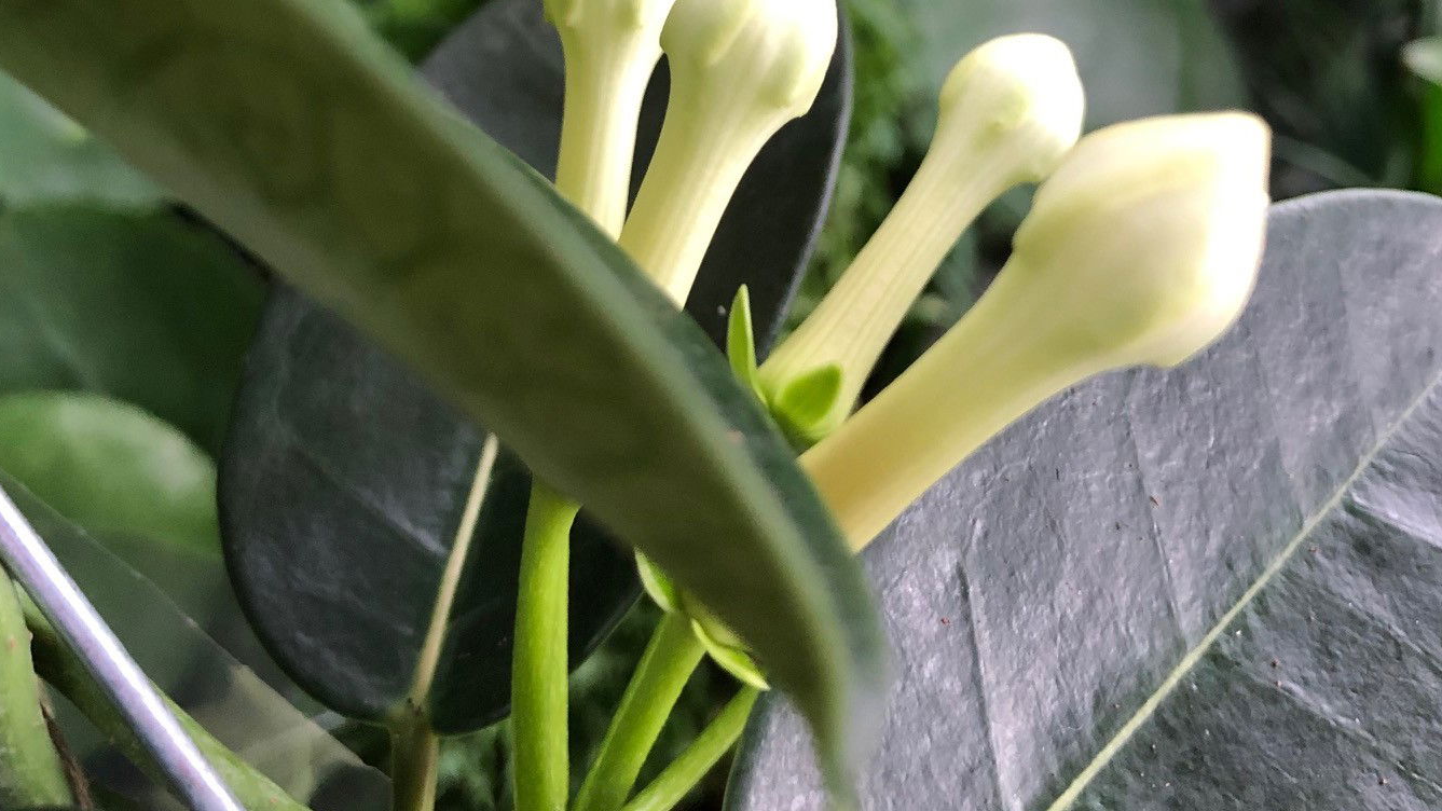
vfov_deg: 24.5
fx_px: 1759
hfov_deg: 44.6
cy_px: -43
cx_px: 740
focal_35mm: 46
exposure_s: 1/17
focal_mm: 4
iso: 80
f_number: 1.8
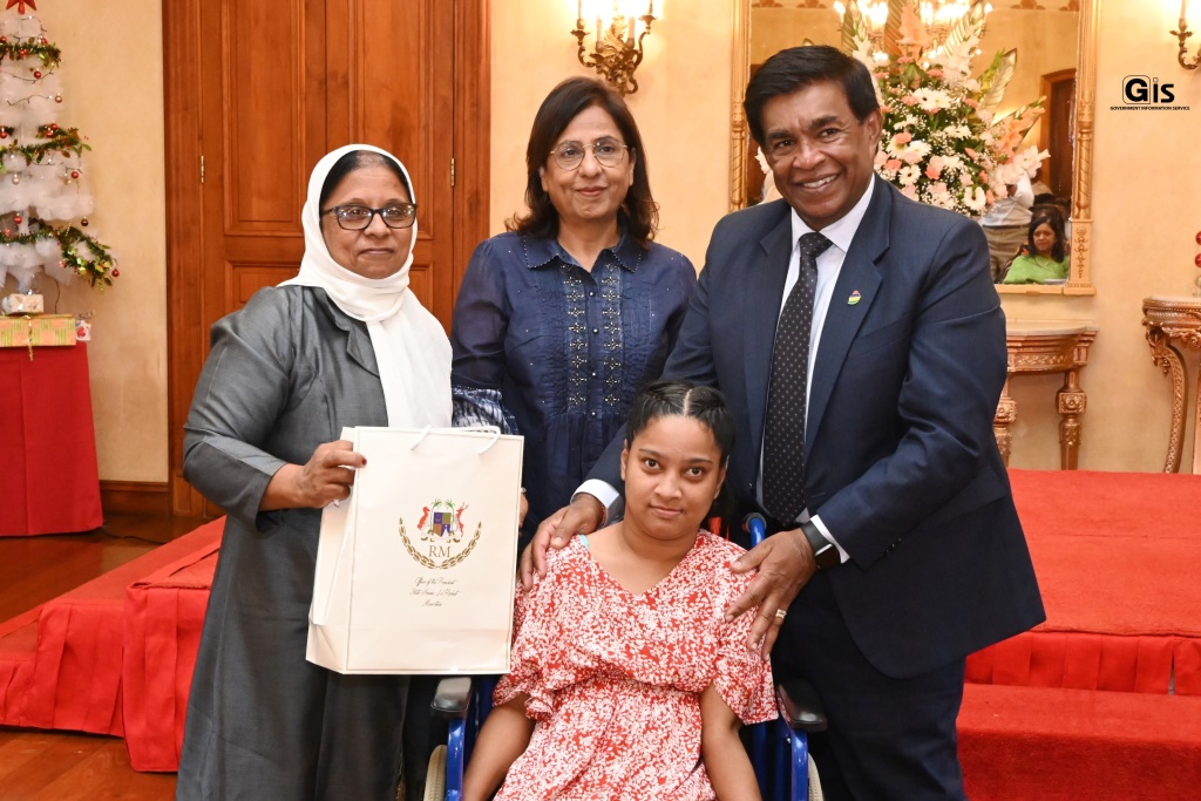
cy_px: 400
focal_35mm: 40
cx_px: 600
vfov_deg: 33.4
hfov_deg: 48.5
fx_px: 1335
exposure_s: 1/160
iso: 8000
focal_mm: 40
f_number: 10
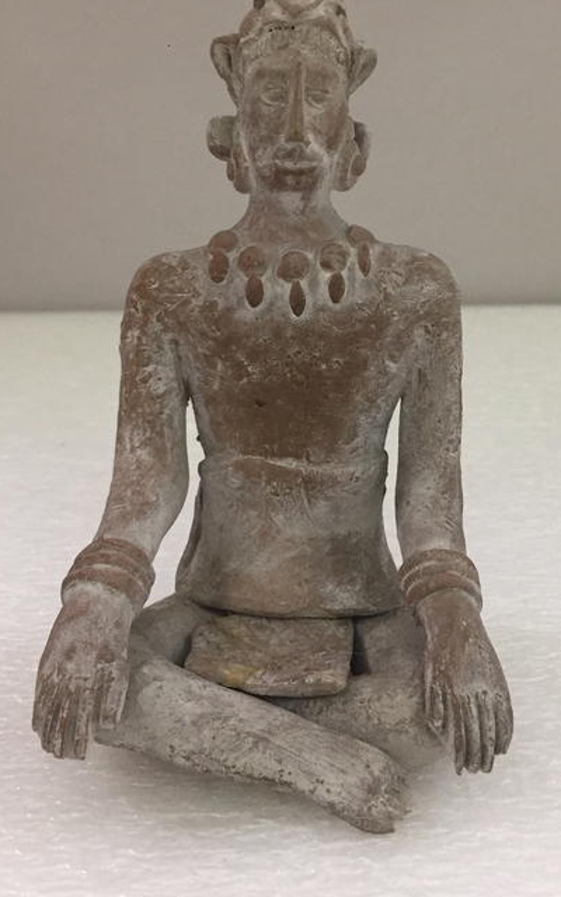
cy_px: 340
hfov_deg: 31.1
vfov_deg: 47.8
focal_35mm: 41
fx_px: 1003
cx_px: 345
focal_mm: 4.15
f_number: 2.2
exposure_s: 1/30
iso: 160
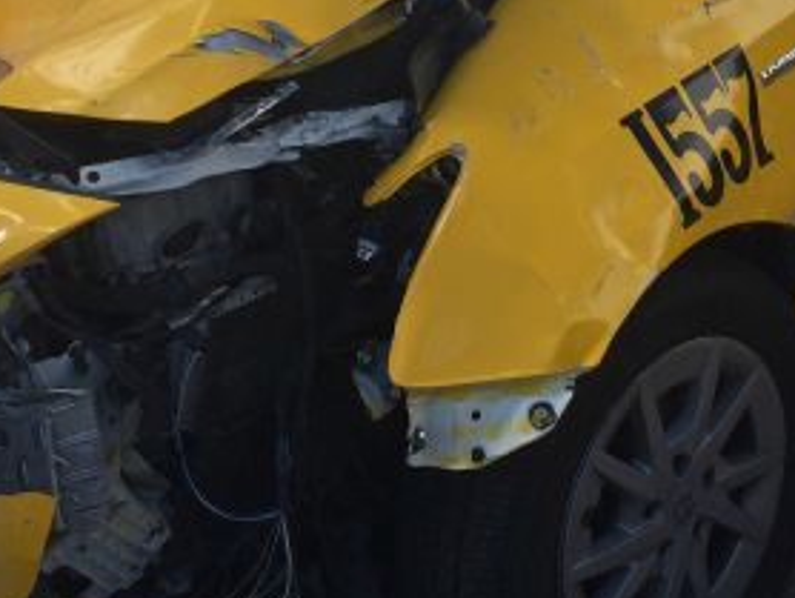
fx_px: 1724
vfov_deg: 19.4
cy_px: 106
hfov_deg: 25.9
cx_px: 463
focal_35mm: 75
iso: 32
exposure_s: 1/1368
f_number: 2.2
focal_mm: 4.15
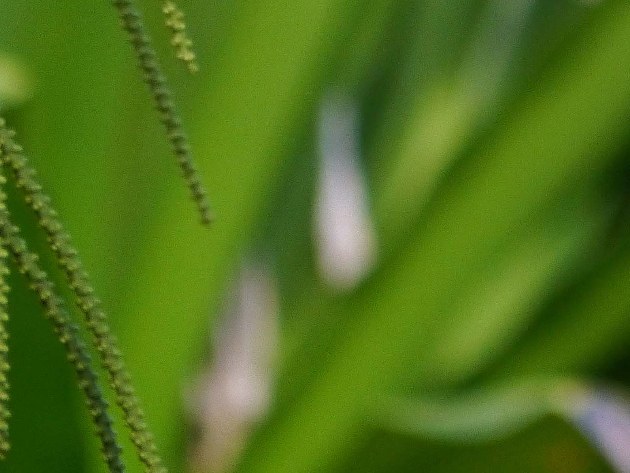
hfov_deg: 1.4
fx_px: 25050
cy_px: -329
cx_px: 920
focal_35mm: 1376
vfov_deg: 1.1
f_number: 5.6
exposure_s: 1/125
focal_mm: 200
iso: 800
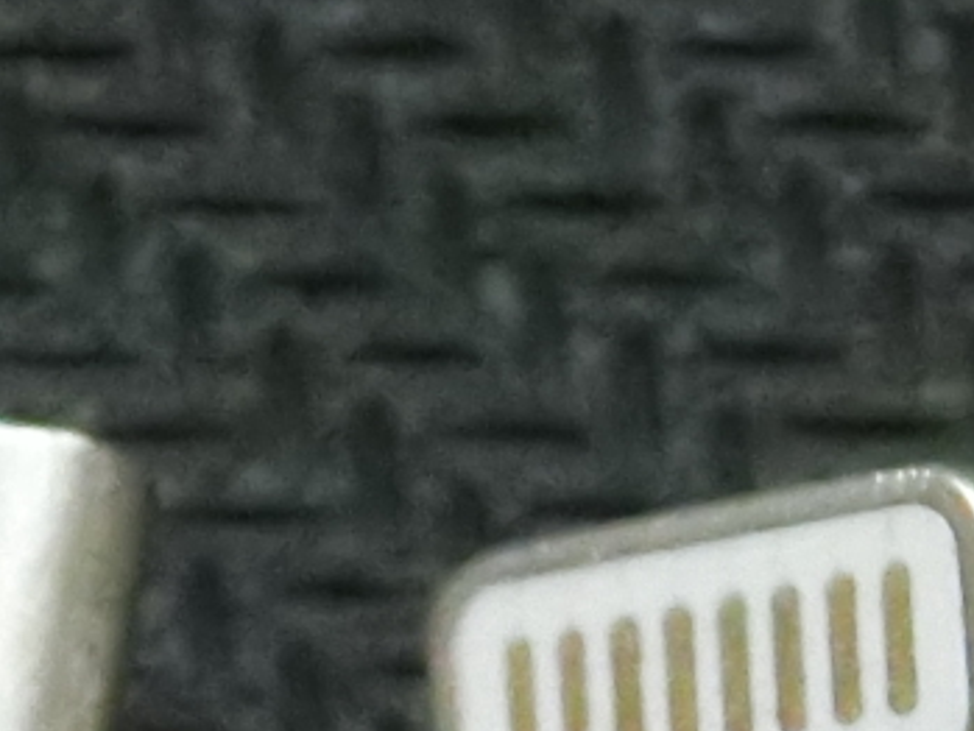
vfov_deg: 4.0
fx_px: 10414
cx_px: 329
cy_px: 1122
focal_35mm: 370
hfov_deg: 5.4
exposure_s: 1/50
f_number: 4.6
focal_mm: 11.17
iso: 3200
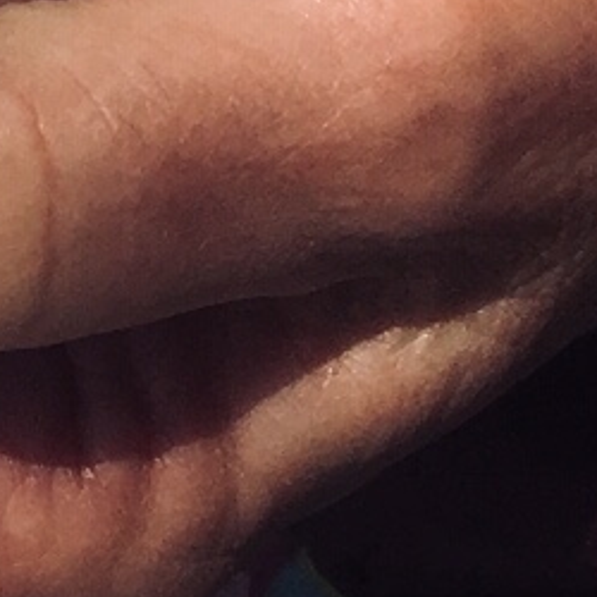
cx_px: -1602
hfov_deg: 6.9
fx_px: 4039
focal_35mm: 207
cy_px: 270
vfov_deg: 8.5
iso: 25
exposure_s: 1/2137
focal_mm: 4.15
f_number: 2.2
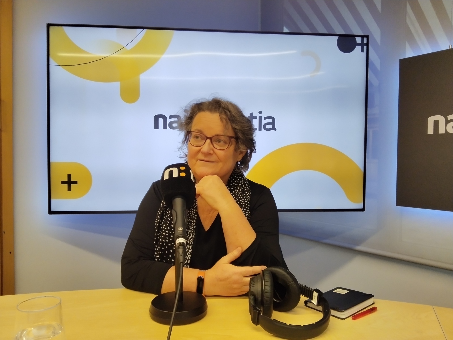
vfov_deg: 53.1
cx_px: 226
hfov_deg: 67.3
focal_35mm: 26
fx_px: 340
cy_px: 170
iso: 88
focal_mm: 2.78
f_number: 2
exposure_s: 1/100
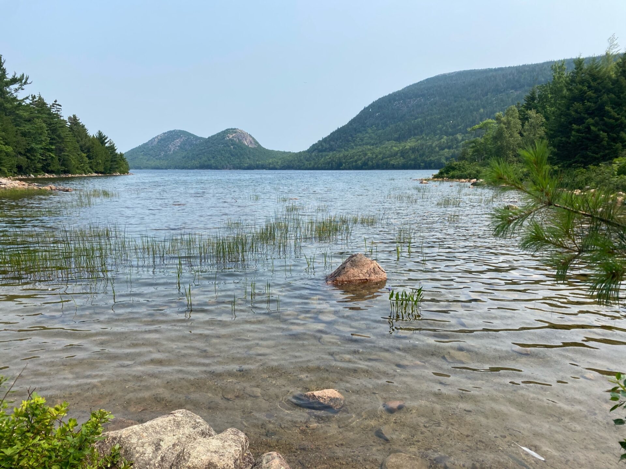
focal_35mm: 26
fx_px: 470
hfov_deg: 67.3
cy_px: 234
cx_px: 313
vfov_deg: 53.0
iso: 32
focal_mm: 4.25
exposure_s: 1/2755
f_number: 1.8
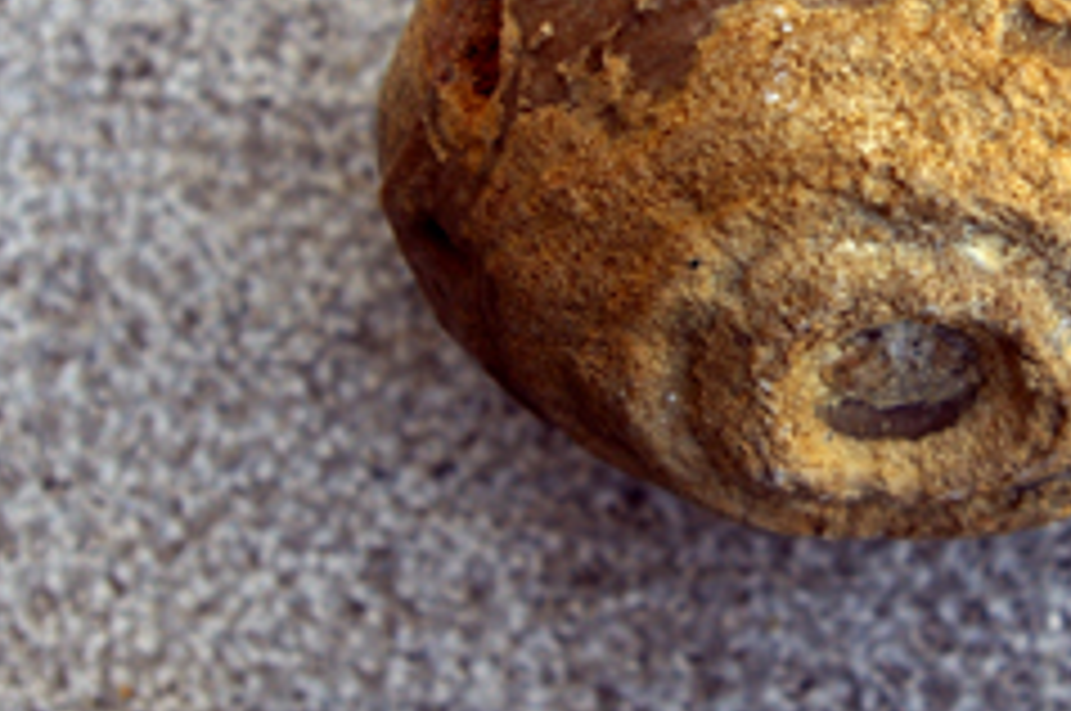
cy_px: 176
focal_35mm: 104
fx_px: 3091
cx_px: 891
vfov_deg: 13.1
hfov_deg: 19.4
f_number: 6.7
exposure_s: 1/125
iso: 200
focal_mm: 33
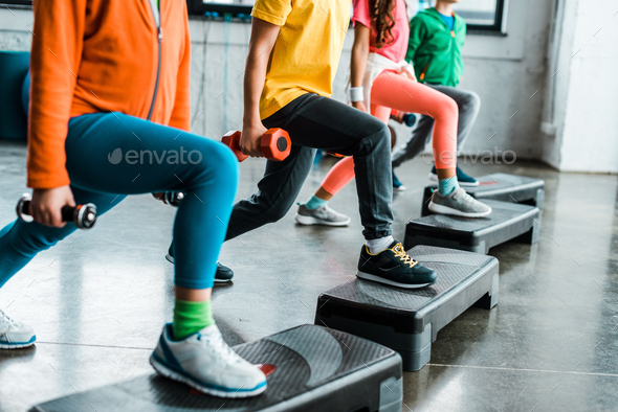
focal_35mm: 50
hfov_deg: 39.6
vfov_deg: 27.0
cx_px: 309
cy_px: 206
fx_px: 859
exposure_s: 1/200
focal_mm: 50
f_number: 2.8
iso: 400
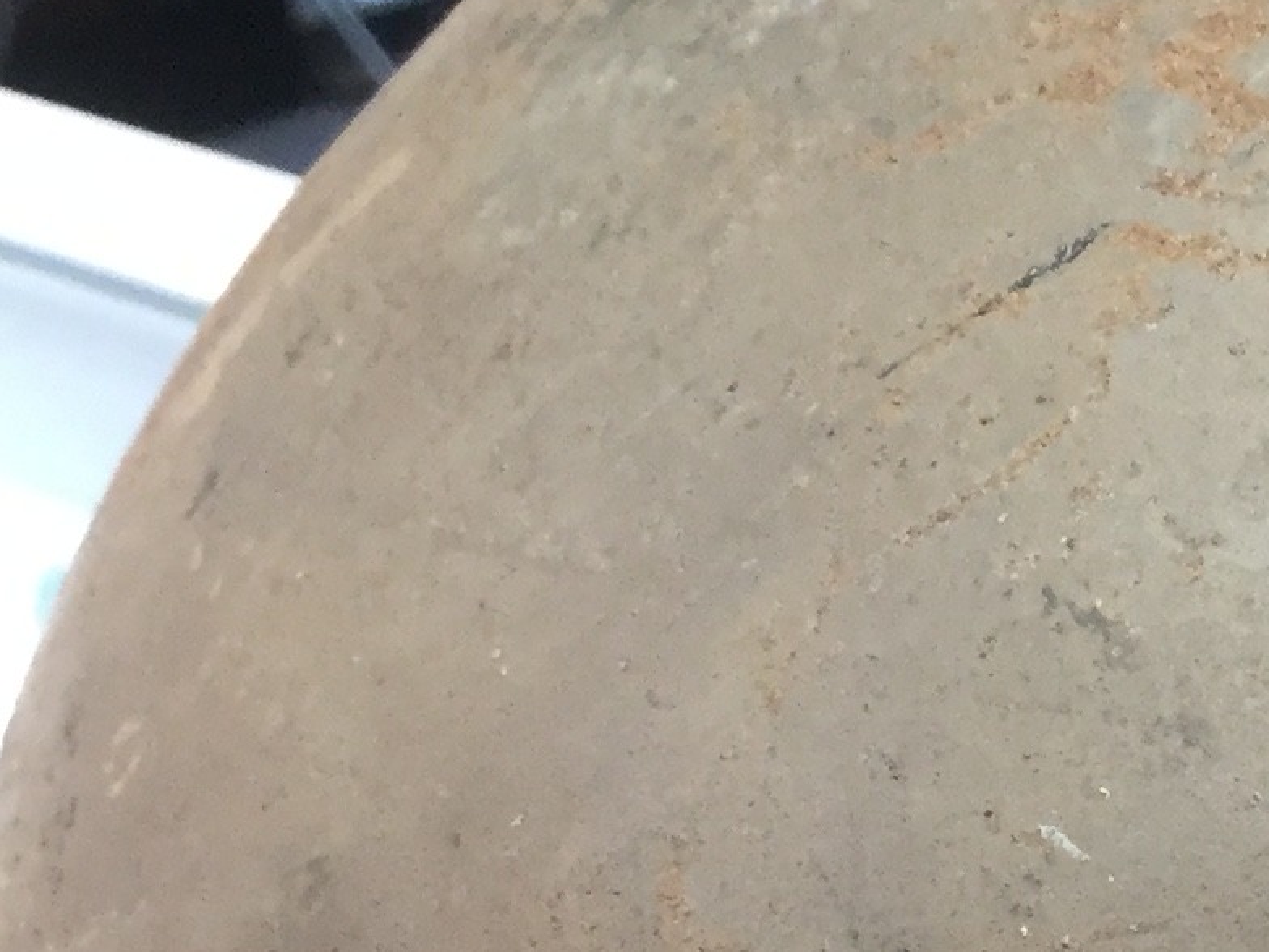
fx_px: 4729
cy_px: 1936
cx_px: 1865
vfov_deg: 10.5
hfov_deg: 14.3
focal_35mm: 129
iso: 100
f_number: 2.4
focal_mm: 3.3
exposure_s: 1/33
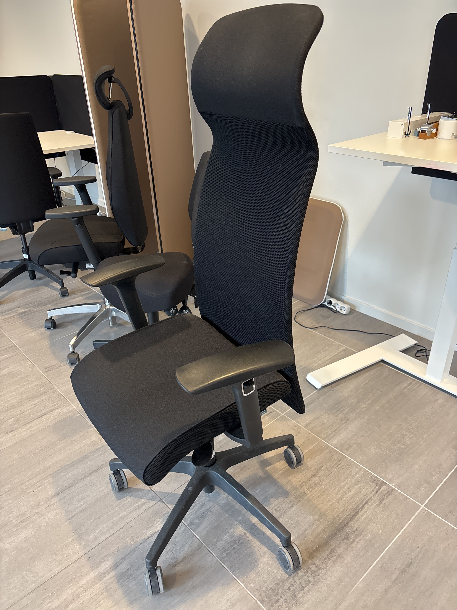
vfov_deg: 67.3
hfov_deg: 53.1
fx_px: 458
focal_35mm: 26
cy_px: 305
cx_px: 228
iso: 200
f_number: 1.6
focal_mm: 5.96
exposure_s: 1/50
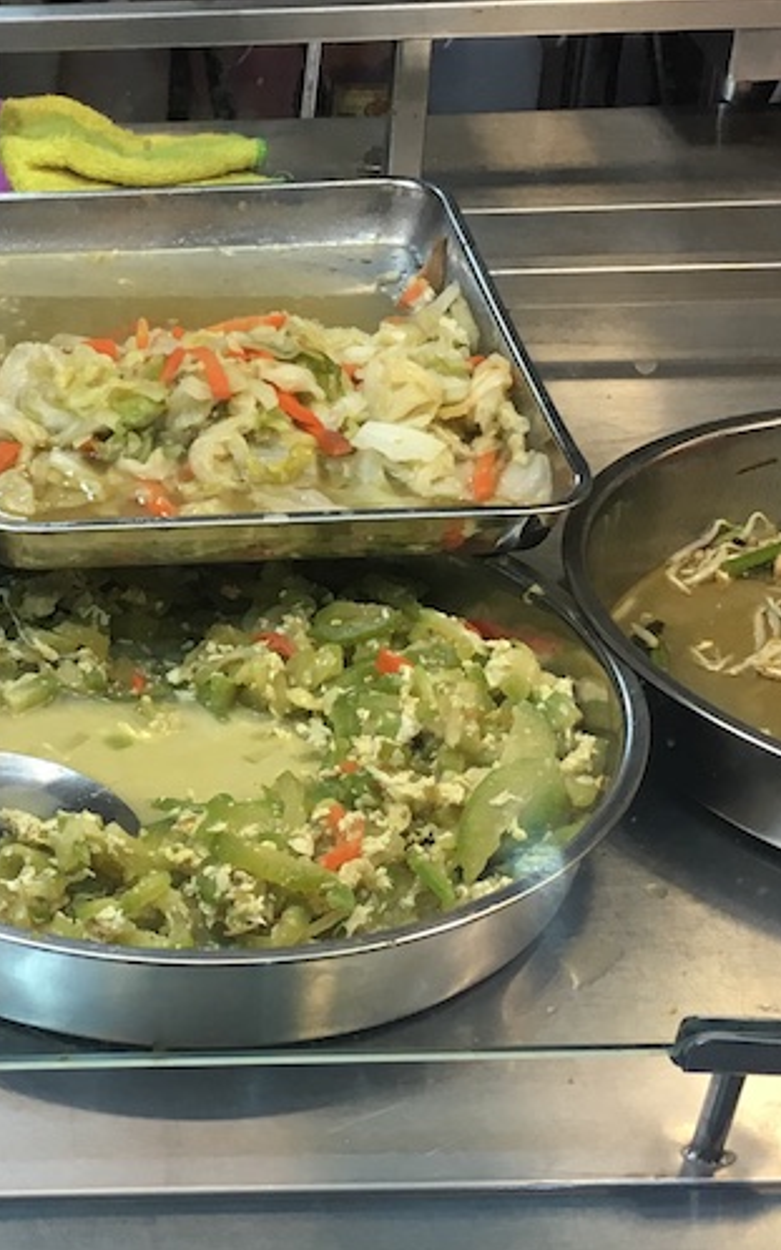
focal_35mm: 79
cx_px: -88
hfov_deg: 16.0
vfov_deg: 26.2
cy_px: 638
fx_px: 2692
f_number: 2.2
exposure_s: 1/33
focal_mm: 4.15
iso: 32
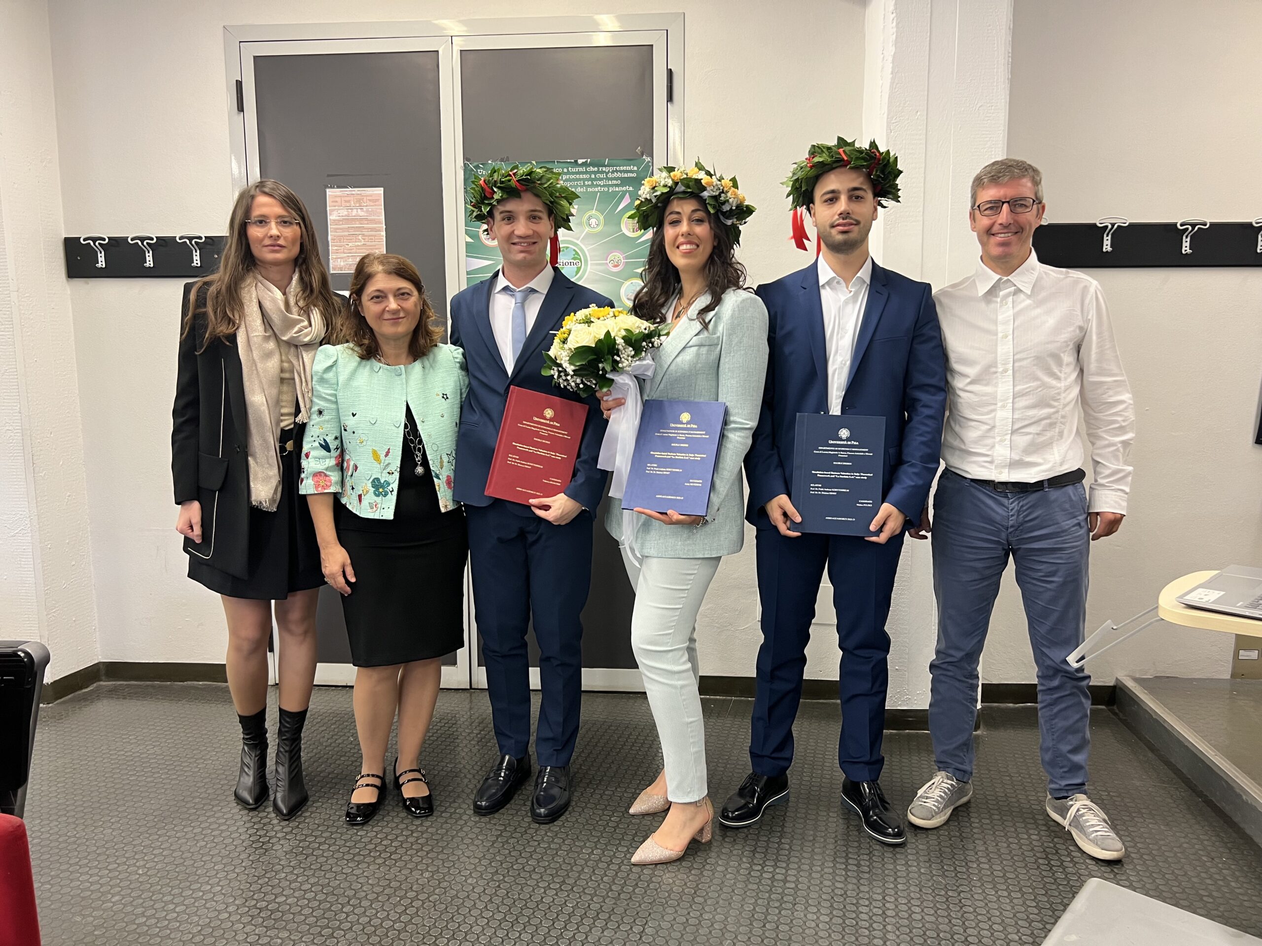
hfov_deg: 67.3
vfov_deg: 53.1
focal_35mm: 26
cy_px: 473
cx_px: 631
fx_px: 948
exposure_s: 1/50
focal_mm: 5.7
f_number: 1.5
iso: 100
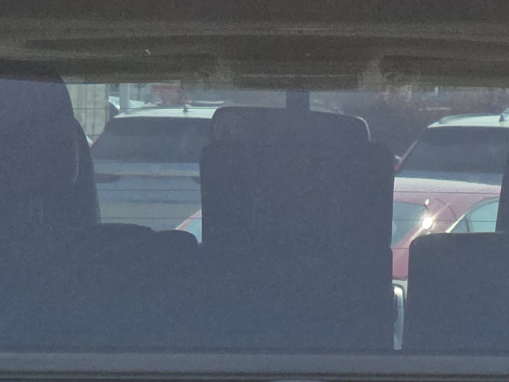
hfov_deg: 6.5
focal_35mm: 306
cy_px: 659
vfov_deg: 4.8
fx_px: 4498
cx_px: 318
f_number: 2.4
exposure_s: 1/1170
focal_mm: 7.9
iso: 50
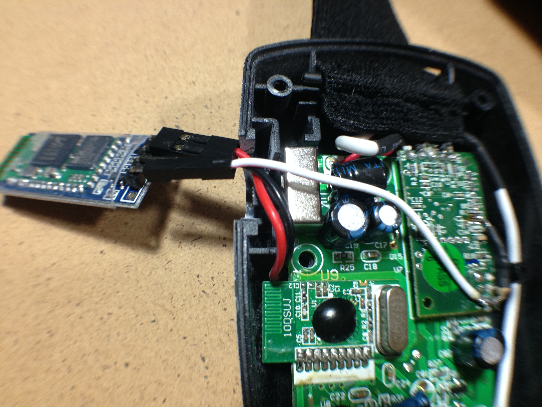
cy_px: 204
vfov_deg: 42.9
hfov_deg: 55.4
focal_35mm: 33
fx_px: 517
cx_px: 271
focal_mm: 4.12
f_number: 2.4
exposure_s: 1/20
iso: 100
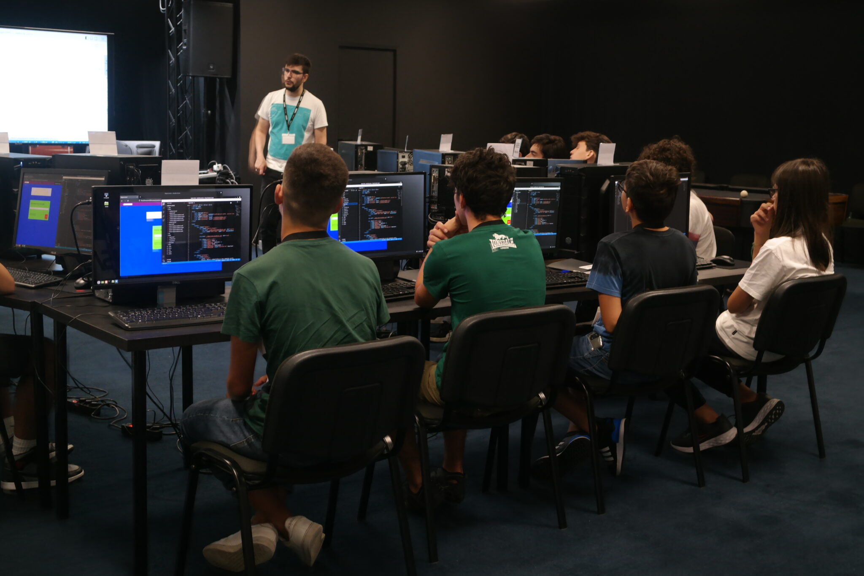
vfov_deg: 29.2
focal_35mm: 46
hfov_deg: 42.7
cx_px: 432
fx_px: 1104
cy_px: 288
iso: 1600
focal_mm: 30
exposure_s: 1/50
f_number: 4.5
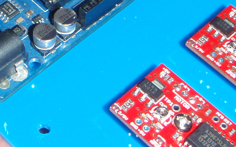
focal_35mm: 96
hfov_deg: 21.2
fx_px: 617
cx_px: 30
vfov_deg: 13.5
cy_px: 11
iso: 100
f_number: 5
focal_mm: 5
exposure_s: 1/30
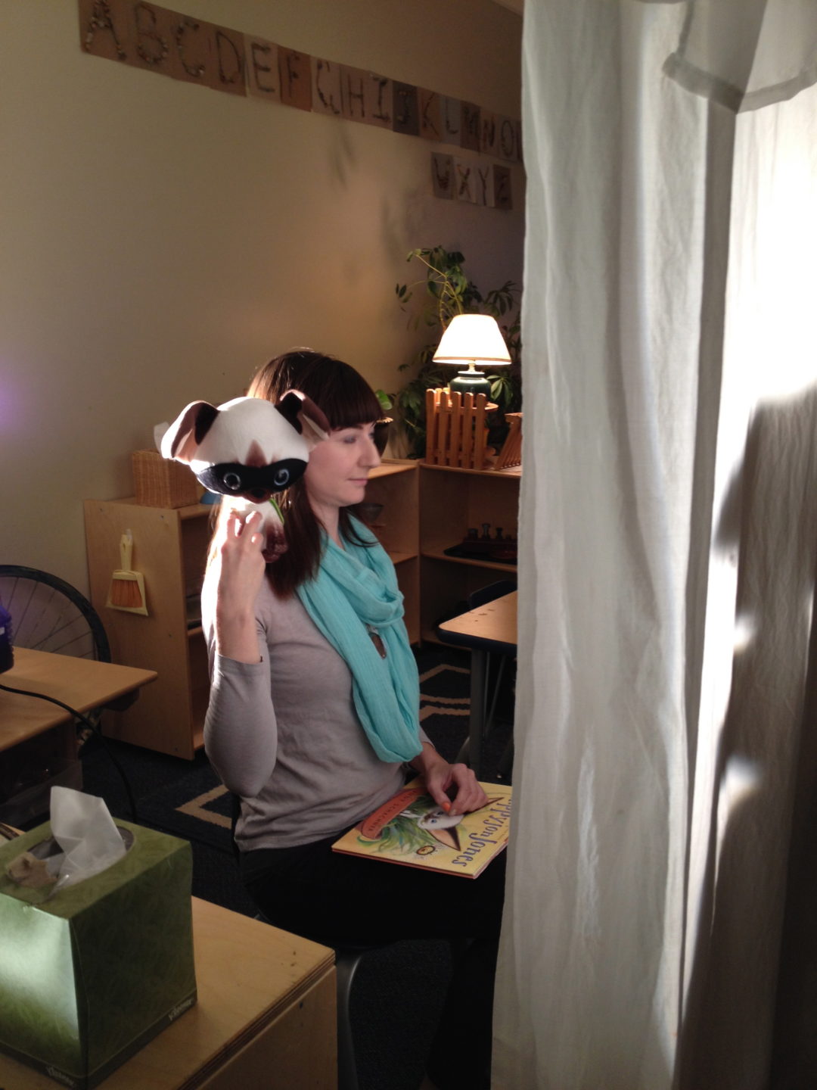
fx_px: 1101
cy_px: 545
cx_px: 408
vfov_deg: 52.6
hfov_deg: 40.7
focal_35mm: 35
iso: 64
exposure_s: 1/20
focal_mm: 4.28
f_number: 2.4
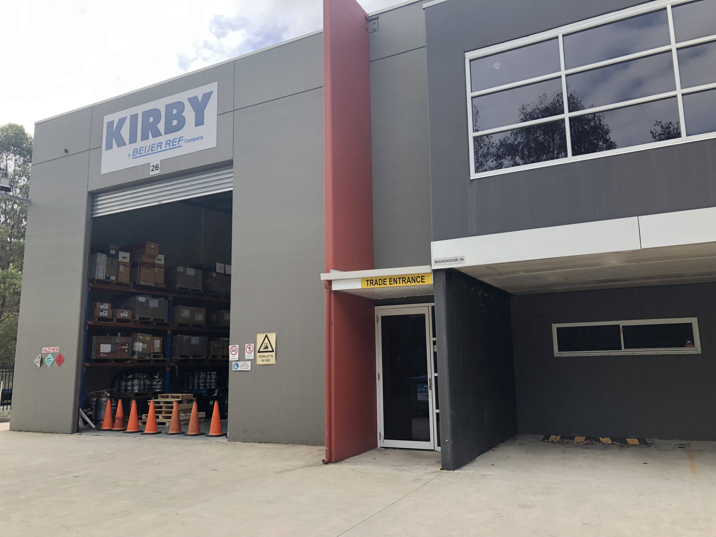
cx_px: 358
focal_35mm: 28
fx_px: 579
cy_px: 268
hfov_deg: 63.4
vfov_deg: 49.7
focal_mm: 3.99
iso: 20
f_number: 1.8
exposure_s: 1/607
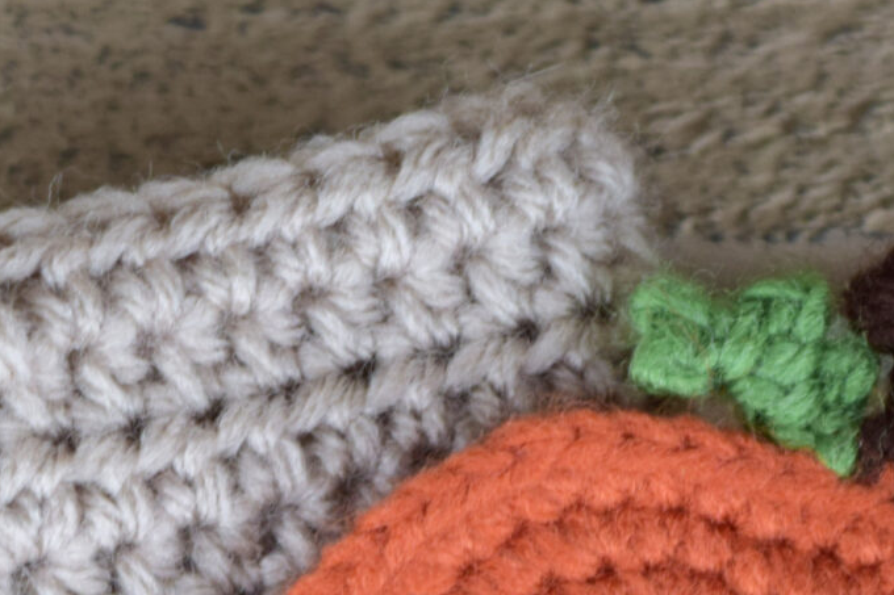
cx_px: 80
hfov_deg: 8.7
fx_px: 5834
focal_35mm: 235
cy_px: 861
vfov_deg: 5.8
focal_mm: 52
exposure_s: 1/60
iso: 400
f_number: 5.6
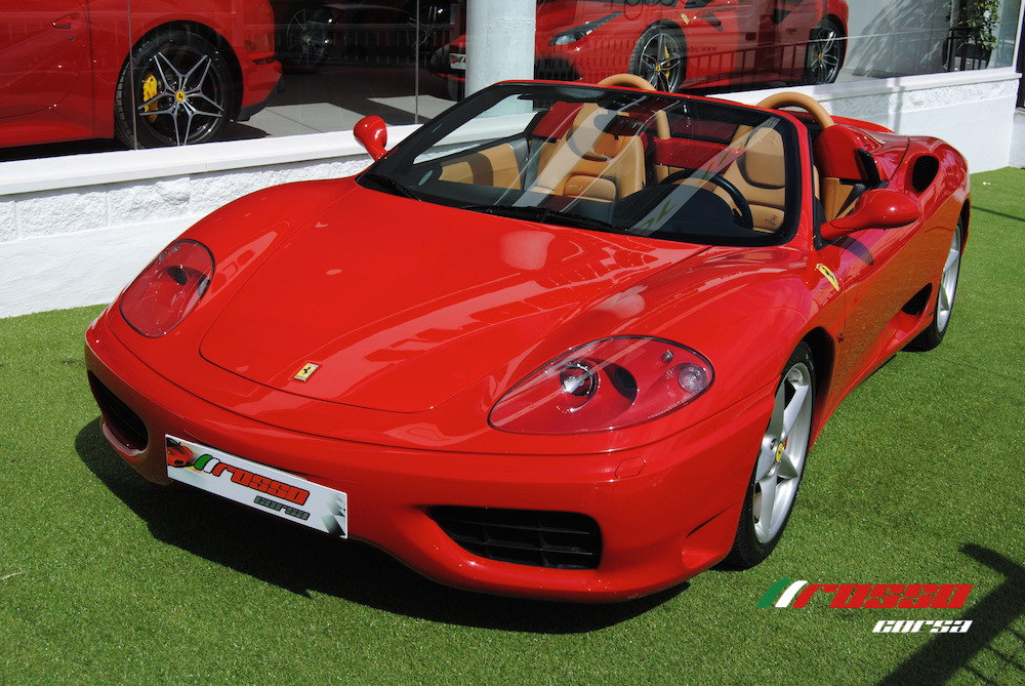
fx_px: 1112
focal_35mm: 39
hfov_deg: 49.5
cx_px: 512
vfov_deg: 34.3
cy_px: 343
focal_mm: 26
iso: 100
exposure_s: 1/400
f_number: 10
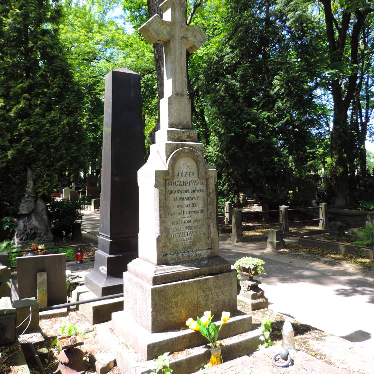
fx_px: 354
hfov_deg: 55.6
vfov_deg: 55.5
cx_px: 183
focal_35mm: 29
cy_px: 164
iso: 80
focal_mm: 4.3
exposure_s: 1/200
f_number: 3
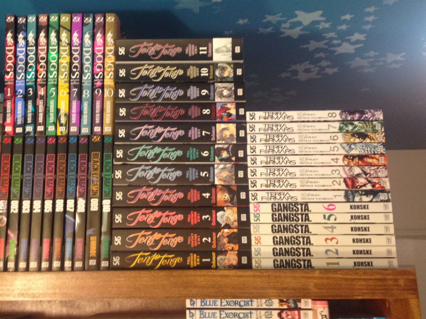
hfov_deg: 38.1
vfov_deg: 29.0
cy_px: 124
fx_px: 615
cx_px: 173
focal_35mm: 50
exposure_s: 1/20
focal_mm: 4.28
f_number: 2.4
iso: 200
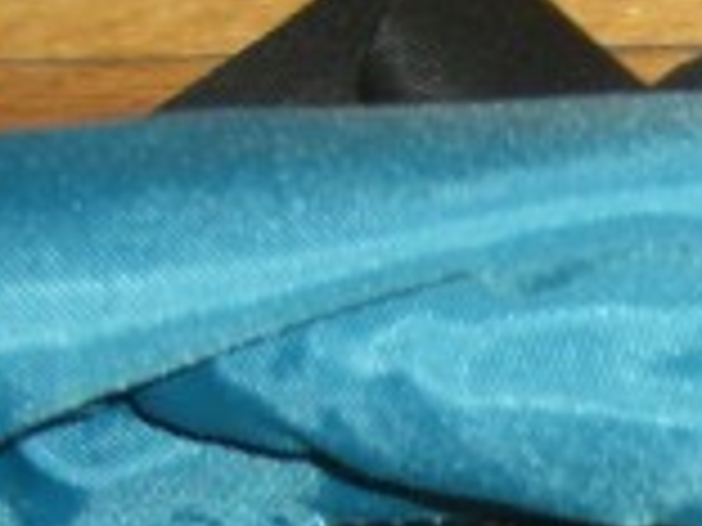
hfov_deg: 7.7
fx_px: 5070
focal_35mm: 250
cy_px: 1003
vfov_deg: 5.8
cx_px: 1305
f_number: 2.8
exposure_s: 1/60
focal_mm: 7.9
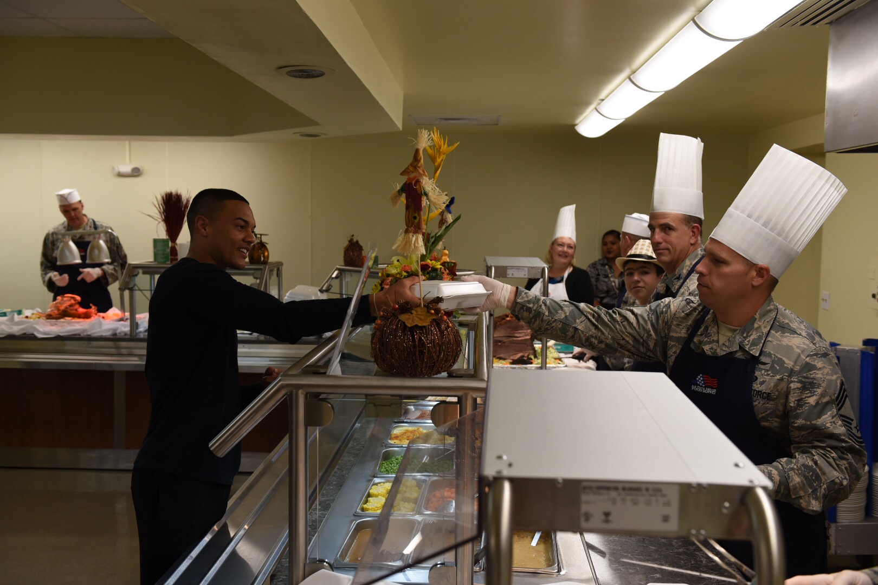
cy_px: 292
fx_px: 878
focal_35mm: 36
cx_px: 439
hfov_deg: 53.1
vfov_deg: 36.9
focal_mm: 36
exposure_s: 1/320
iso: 800
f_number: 4.5
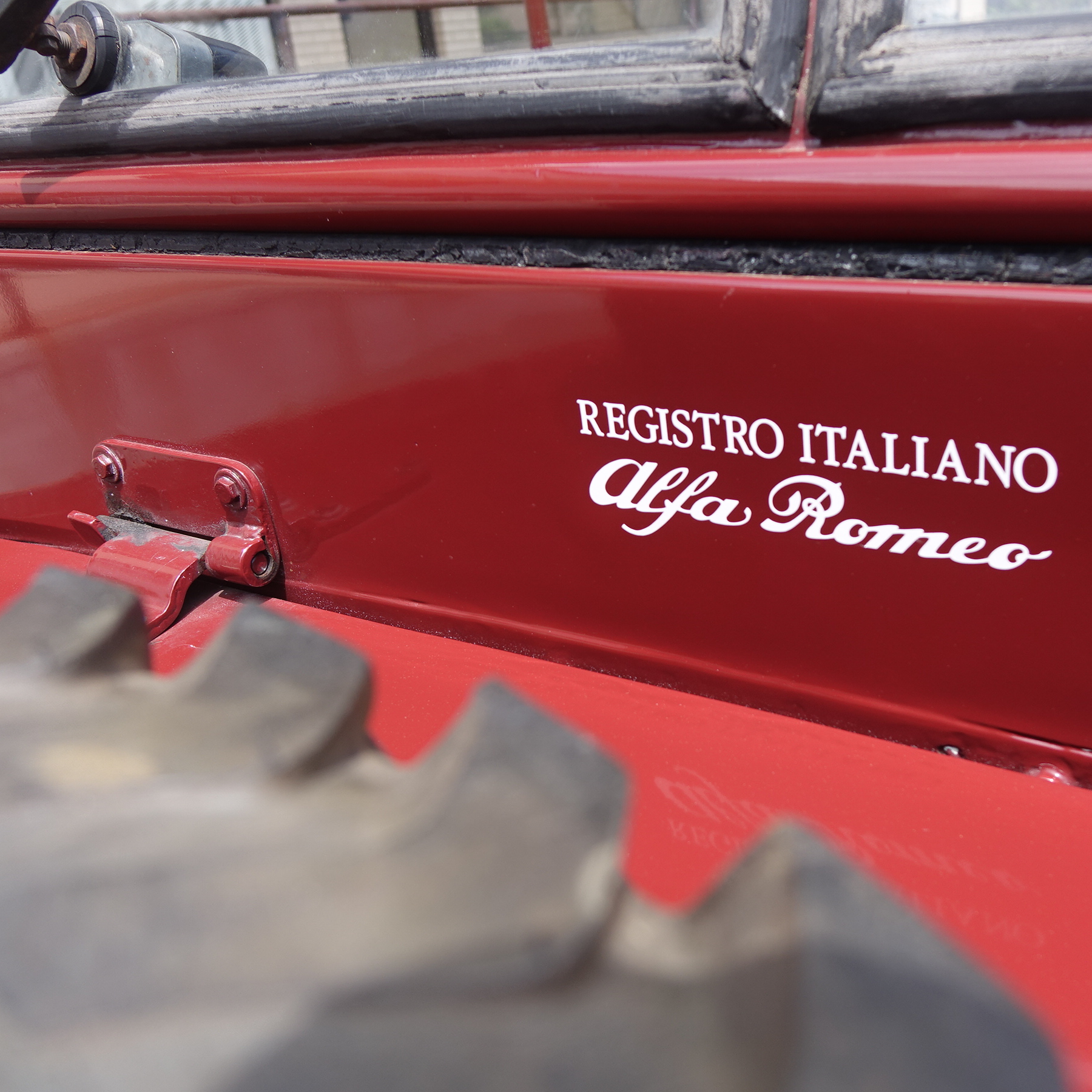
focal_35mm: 31
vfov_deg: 52.5
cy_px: 545
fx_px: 1106
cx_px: 672
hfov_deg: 52.1
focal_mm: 8.8
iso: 125
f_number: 2.8
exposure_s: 1/160
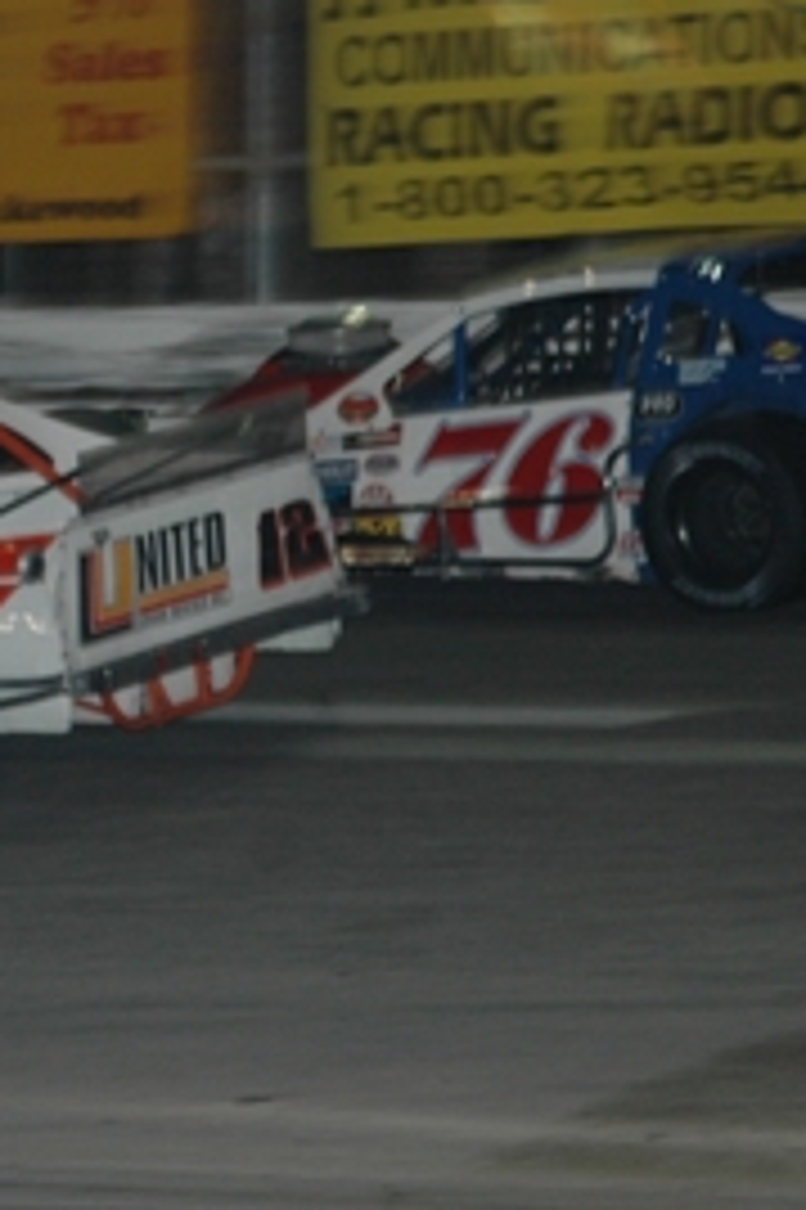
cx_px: -106
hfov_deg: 4.3
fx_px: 10625
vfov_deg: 6.5
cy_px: 585
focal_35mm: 316
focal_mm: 110
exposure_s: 1/60
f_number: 5
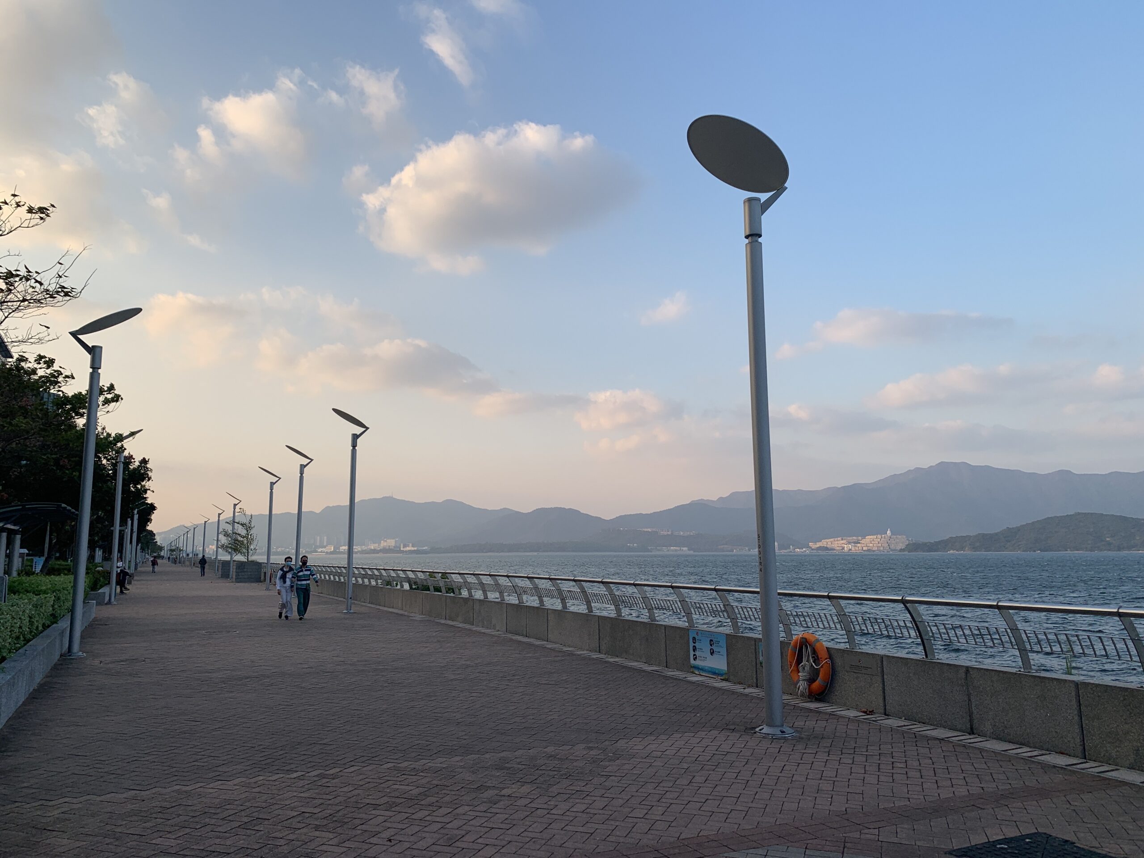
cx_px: 572
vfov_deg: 53.1
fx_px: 859
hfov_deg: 67.3
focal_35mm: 26
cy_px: 429
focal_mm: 4.25
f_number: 1.8
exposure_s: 1/796
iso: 25
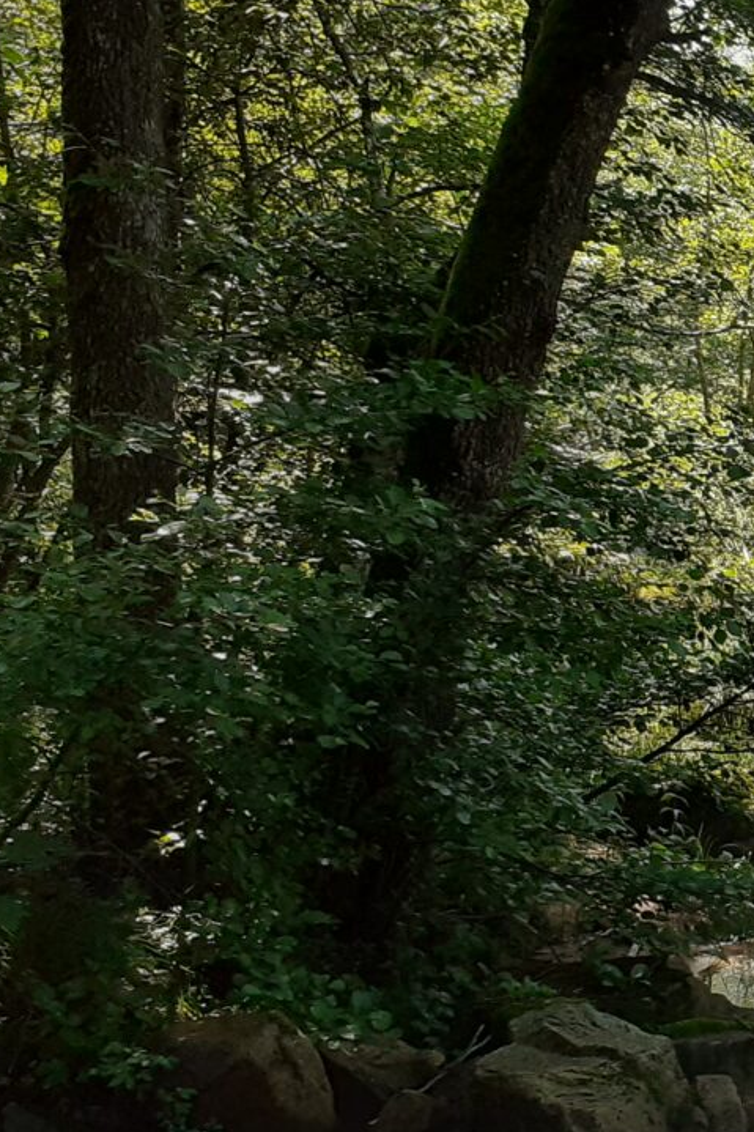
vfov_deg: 27.0
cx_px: 1492
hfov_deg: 14.9
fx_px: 2357
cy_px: 594
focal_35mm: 75
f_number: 1.9
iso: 40
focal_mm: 3.6
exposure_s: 1/617
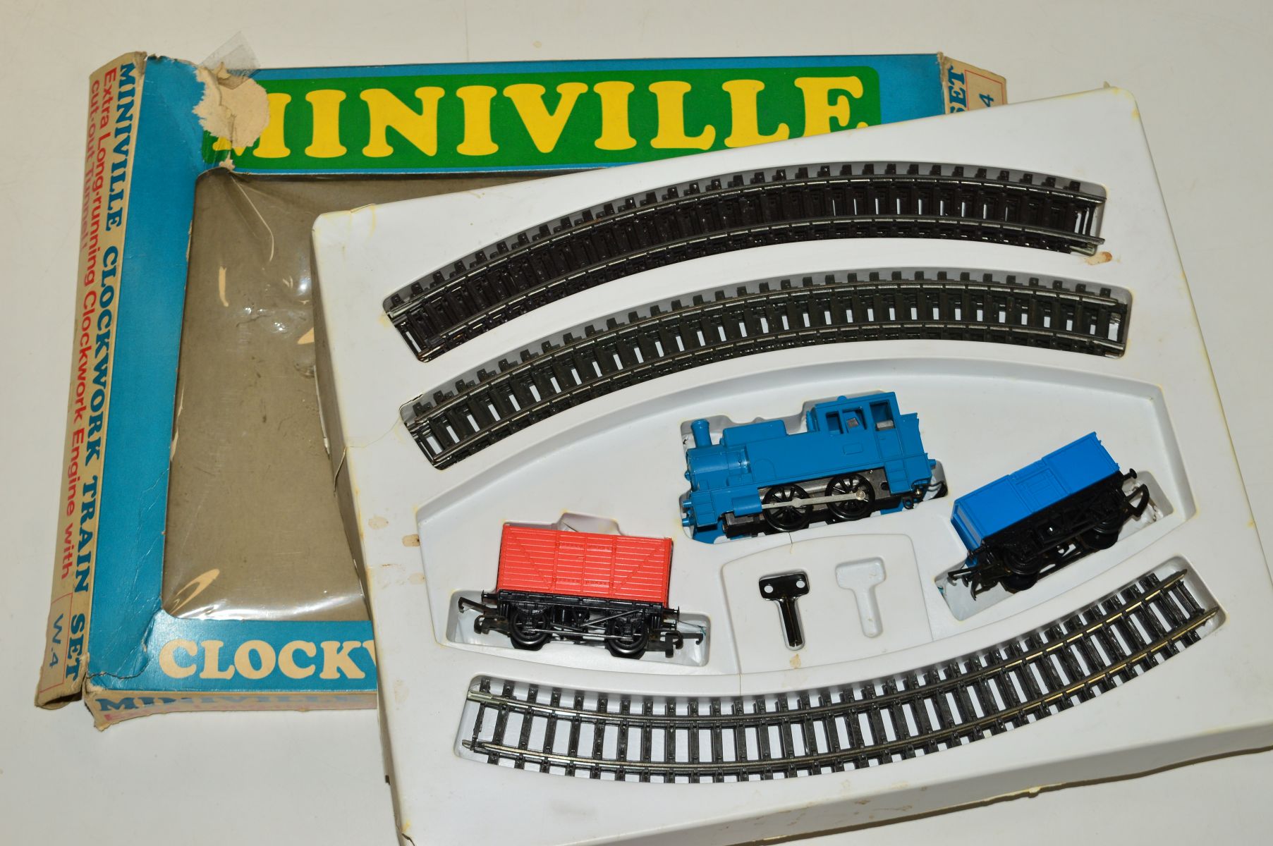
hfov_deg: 33.4
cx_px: 636
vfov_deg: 22.6
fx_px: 2120
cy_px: 423
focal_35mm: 60
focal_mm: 40
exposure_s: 1/60
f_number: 7.1
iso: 200
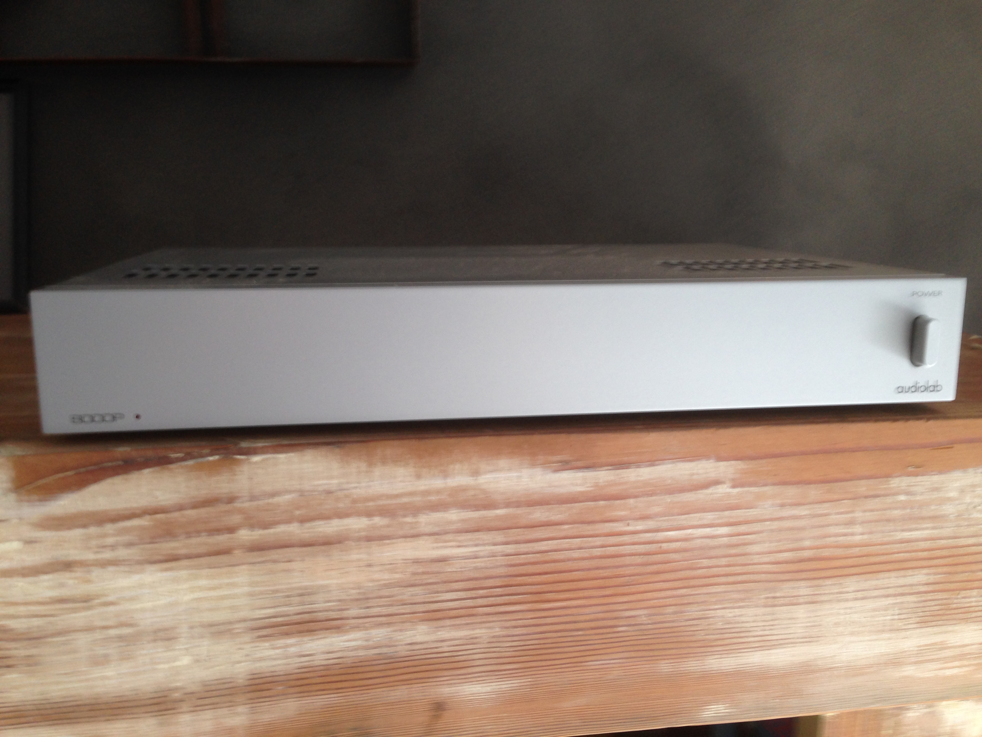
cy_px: 368
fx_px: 936
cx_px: 491
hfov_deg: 55.4
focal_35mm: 33
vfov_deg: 42.9
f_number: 2.4
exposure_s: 1/20
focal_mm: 4.12
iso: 64
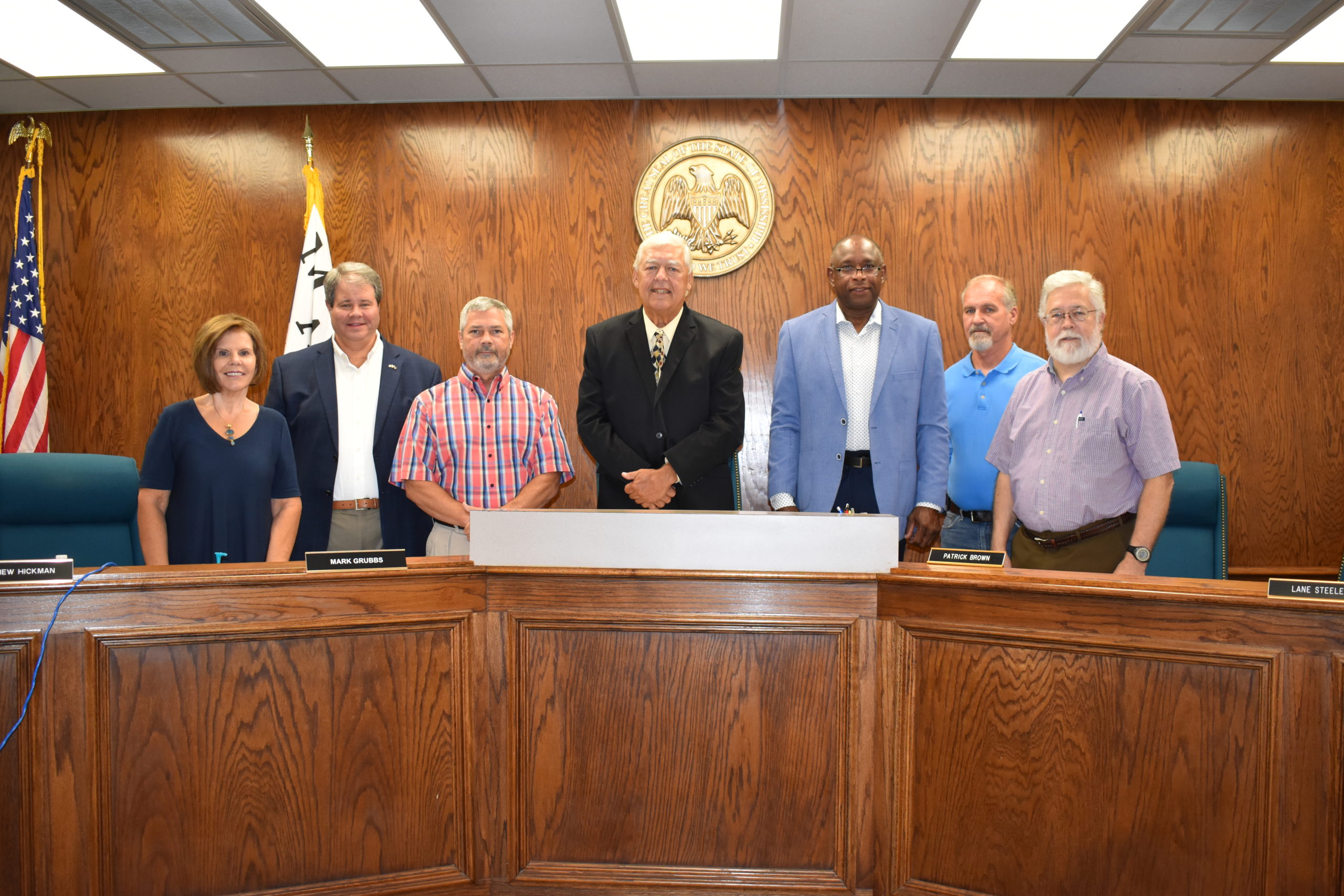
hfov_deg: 57.2
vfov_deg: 40.0
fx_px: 1232
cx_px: 672
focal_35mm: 33
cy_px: 448
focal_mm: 22
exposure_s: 1/80
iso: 800
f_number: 4.5
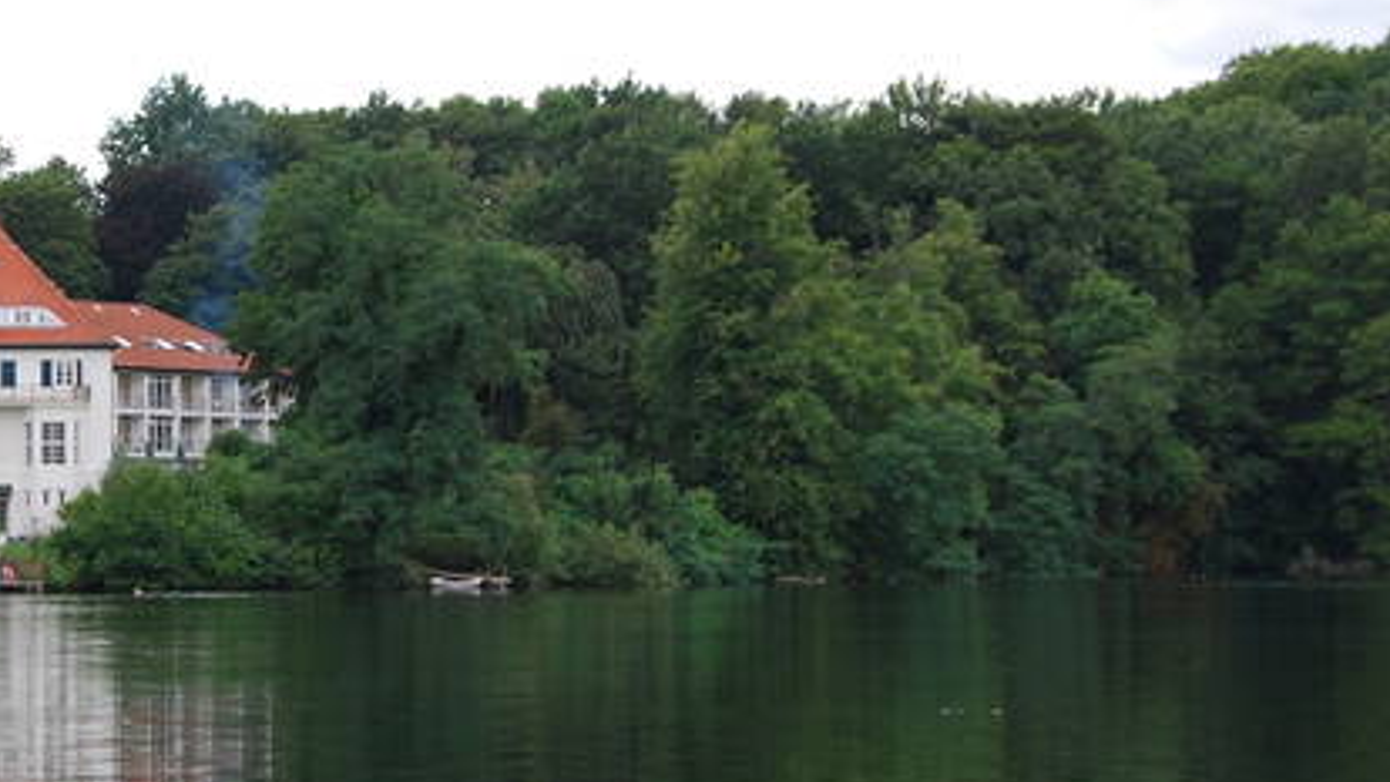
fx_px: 4165
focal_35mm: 113
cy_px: 443
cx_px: 24
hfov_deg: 18.5
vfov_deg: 10.7
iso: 200
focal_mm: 30
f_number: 8
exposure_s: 1/80
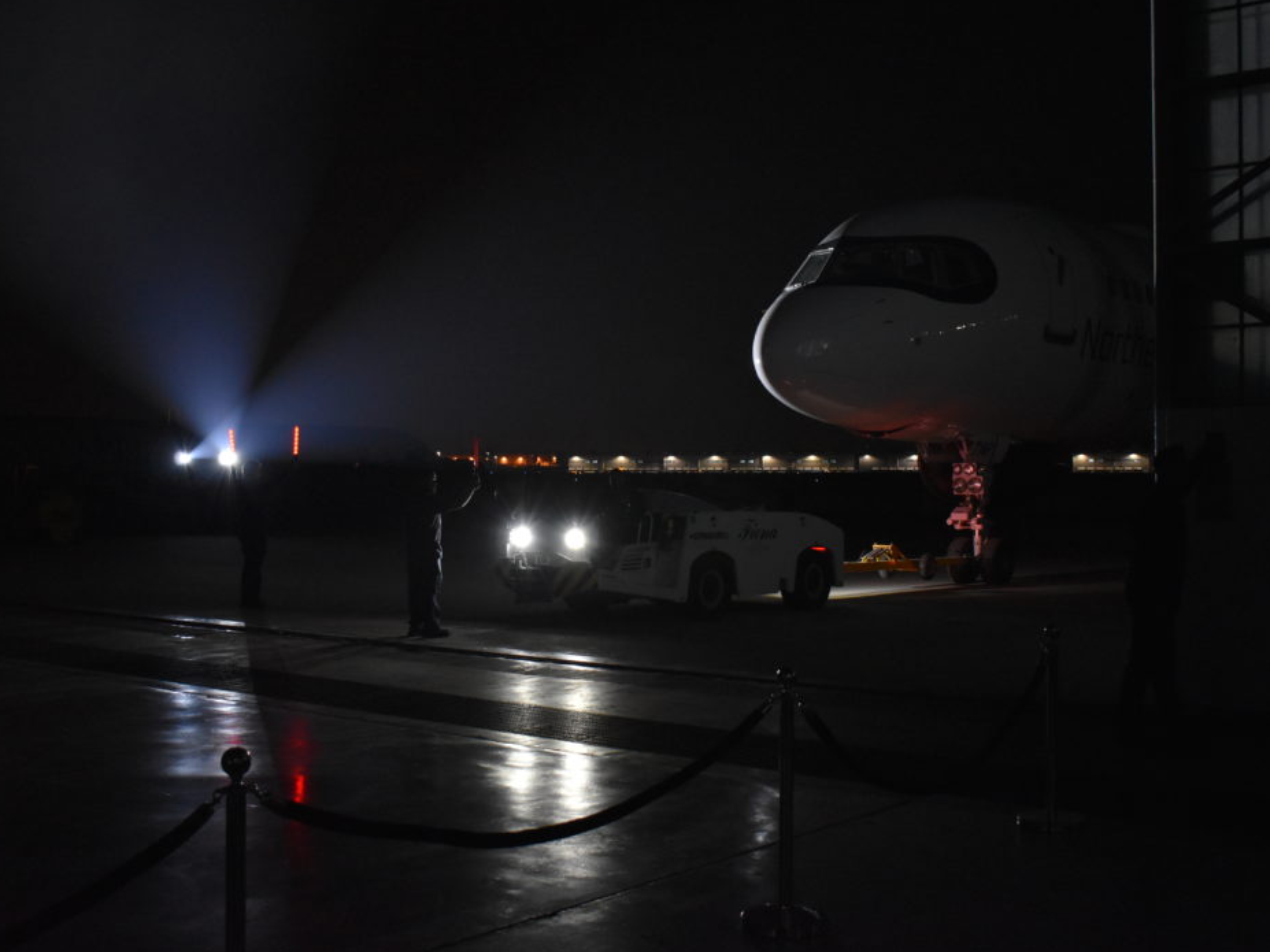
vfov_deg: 34.7
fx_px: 1524
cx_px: 627
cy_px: 479
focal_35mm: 42
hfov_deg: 45.2
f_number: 4
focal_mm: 25
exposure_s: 1/125
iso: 2800
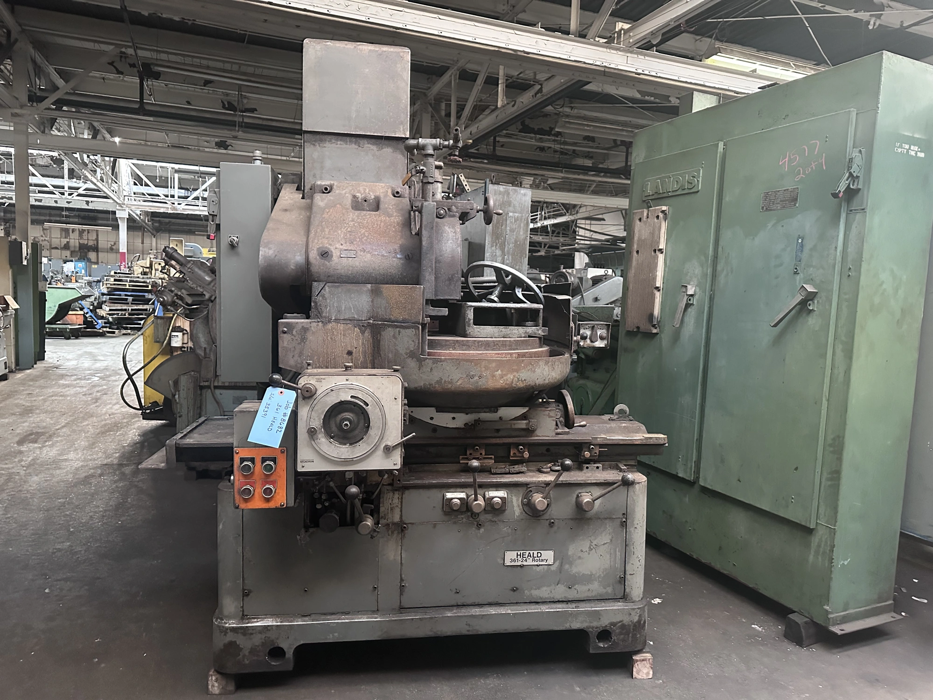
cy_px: 350
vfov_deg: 56.8
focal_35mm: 24
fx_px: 647
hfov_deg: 71.6
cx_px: 466
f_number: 1.78
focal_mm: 6.86
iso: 1000
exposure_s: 1/42
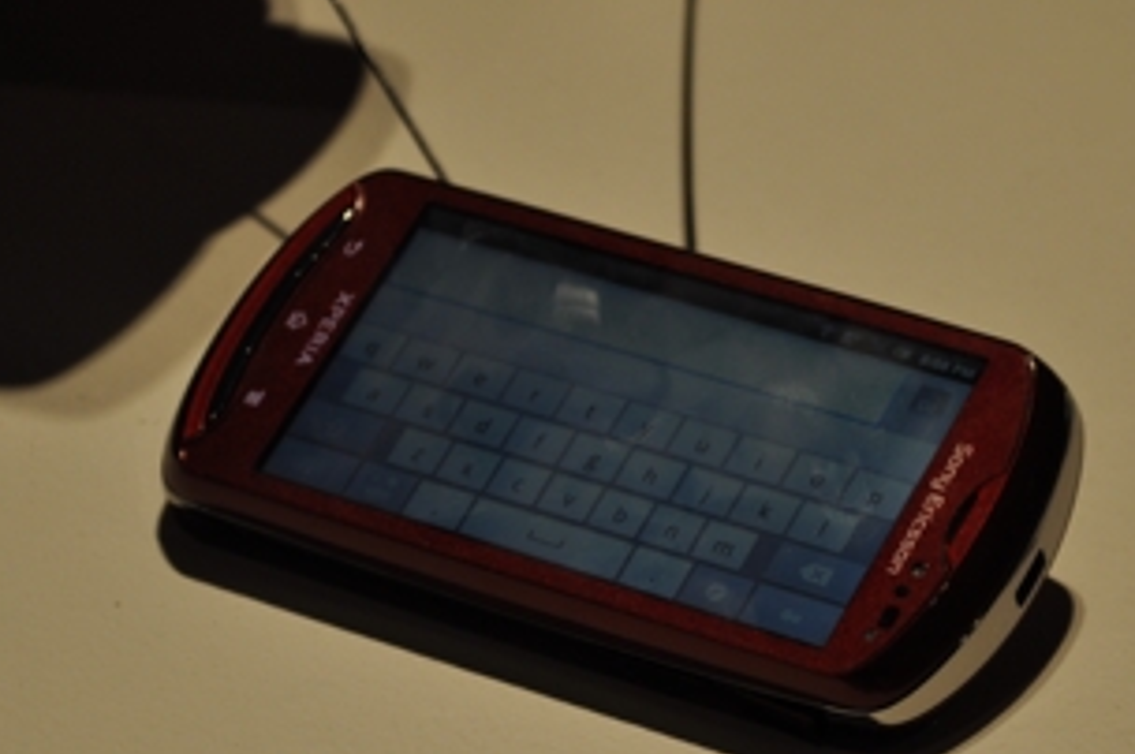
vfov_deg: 8.8
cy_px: 655
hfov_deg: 13.2
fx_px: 4911
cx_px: 758
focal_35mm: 156
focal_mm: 55
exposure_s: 1/125
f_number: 5.6
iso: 400
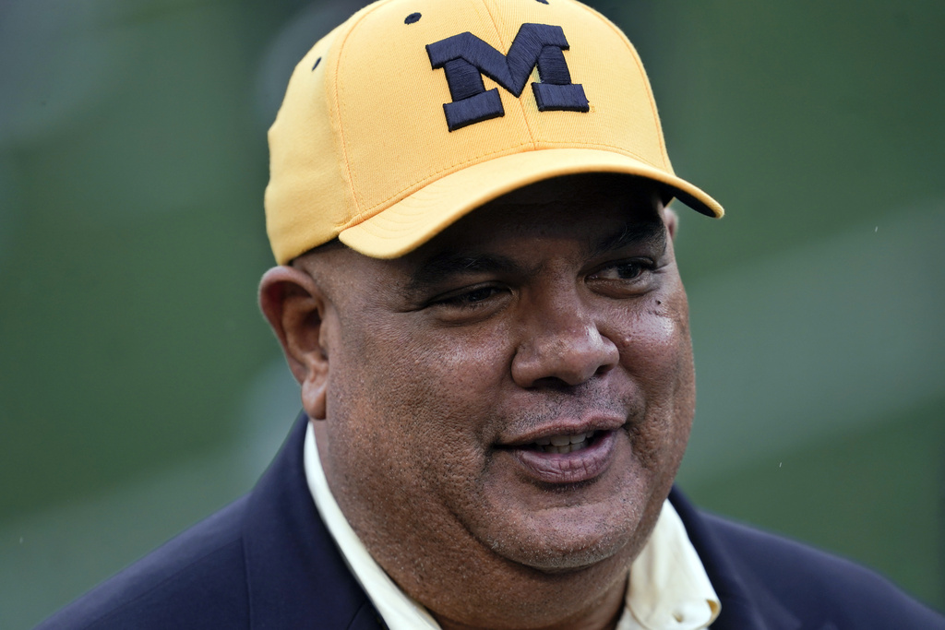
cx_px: 472
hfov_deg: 3.7
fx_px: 14701
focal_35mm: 560
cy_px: 315
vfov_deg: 2.5
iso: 800
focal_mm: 560
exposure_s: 1/1000
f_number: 4
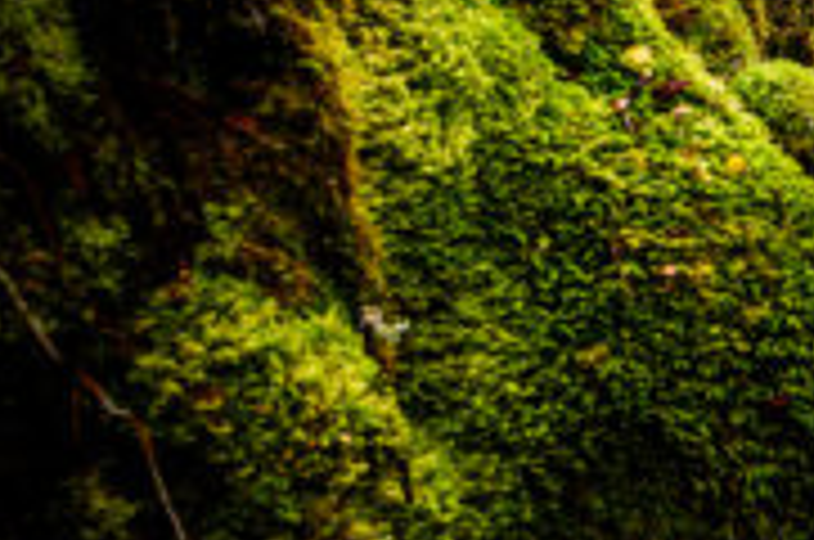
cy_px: 43
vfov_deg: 21.3
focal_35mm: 62
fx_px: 1399
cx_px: 1246
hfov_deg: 24.5
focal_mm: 18
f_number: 9
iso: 64
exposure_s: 1.6
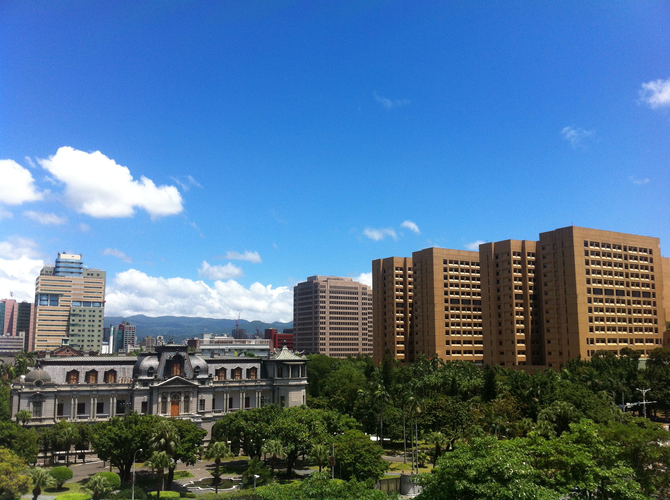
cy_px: 250
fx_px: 676
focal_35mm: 35
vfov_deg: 40.6
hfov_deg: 52.7
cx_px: 335
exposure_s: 1/1508
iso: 80
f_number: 2.8
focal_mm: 3.85
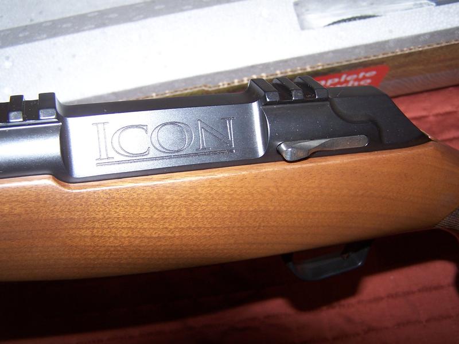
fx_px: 504
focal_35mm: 38
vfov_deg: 37.7
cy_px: 172
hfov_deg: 49.0
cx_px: 230
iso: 80
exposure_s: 1/60
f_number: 2.8
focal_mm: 6.3
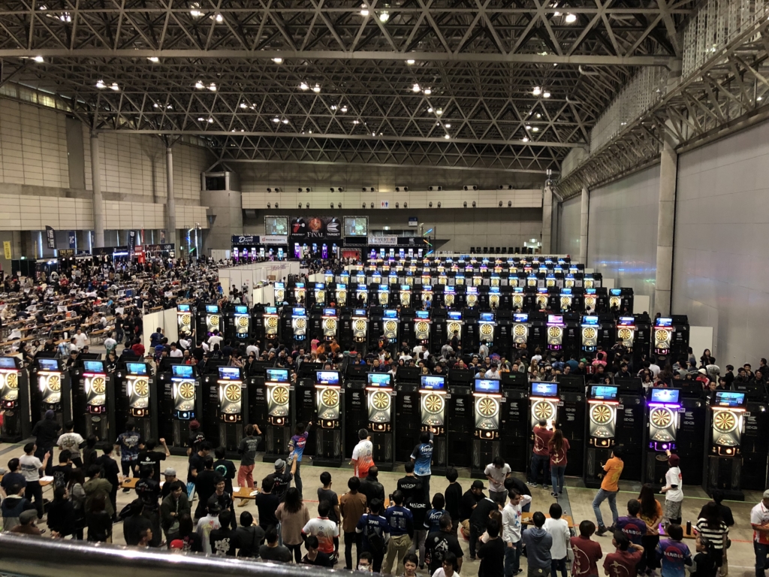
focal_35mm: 28
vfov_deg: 49.7
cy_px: 288
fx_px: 622
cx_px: 384
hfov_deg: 63.4
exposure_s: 1/17
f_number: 1.8
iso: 100
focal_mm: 3.99
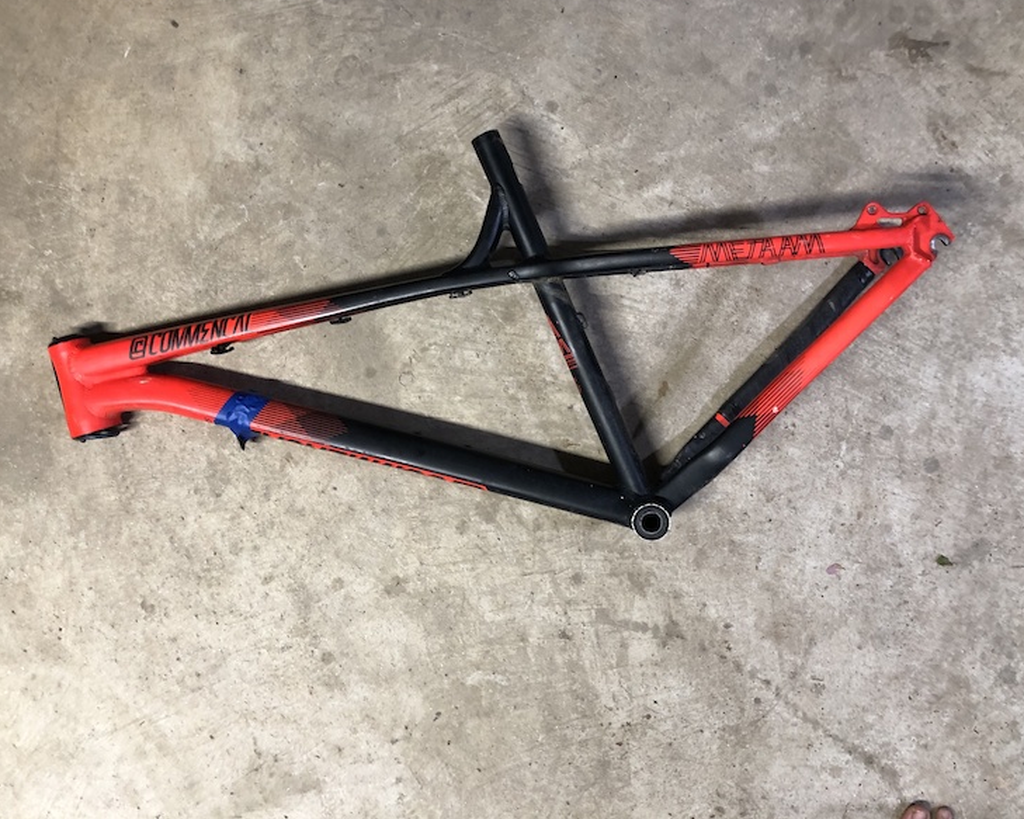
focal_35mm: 30
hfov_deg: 58.8
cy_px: 400
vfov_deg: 48.5
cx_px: 489
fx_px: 909
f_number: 1.8
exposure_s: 1/15
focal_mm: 4
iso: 40
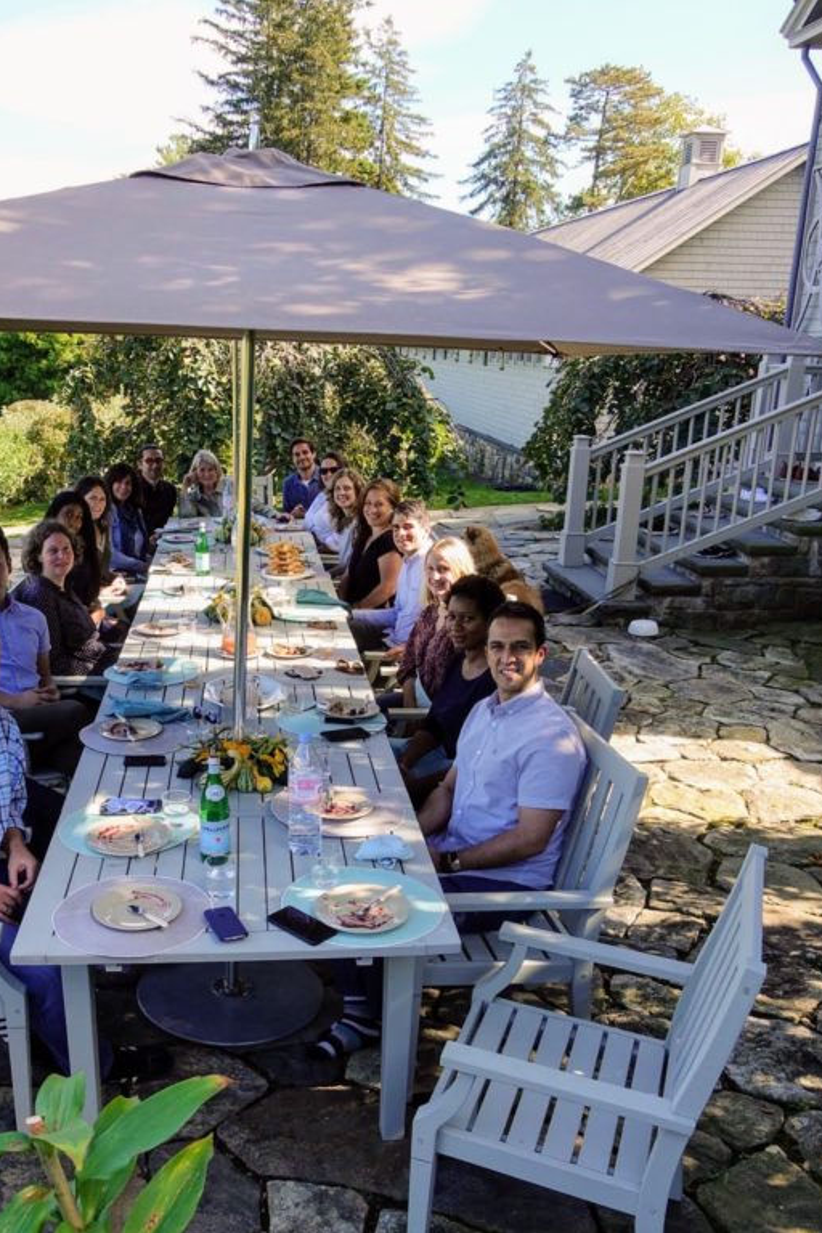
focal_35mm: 32
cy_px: 681
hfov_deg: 40.7
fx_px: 1096
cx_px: 288
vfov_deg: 58.6
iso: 125
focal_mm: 8.8
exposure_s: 1/320
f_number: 3.5
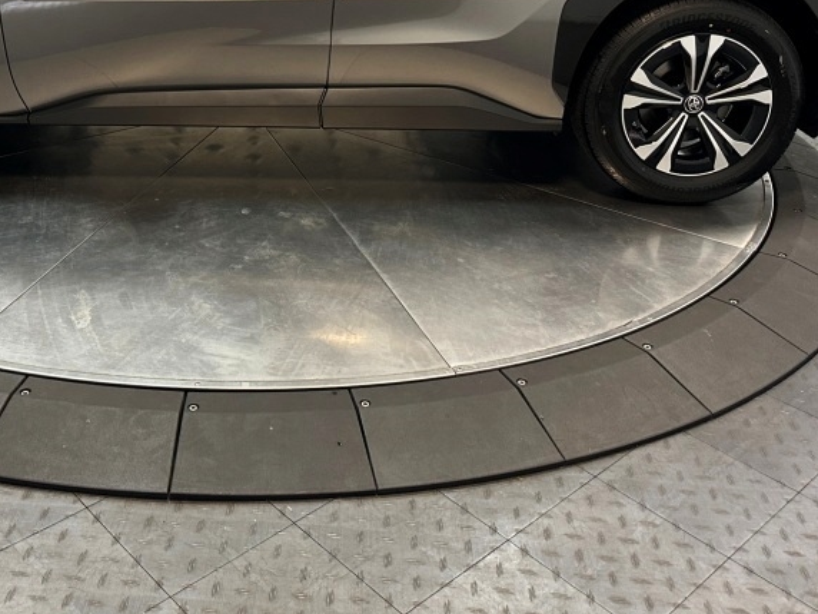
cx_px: 269
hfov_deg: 43.2
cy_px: 74
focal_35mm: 43
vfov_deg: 32.1
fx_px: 1016
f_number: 1.78
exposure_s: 1/60
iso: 400
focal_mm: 6.86
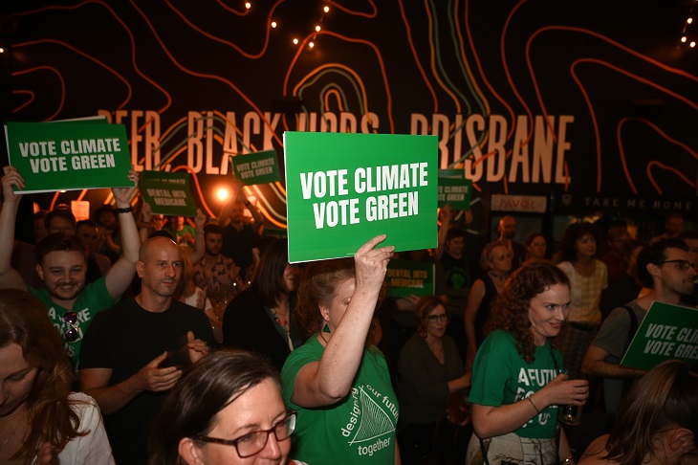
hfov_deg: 73.8
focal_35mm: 24
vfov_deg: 53.1
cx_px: 349
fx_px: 465
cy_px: 232
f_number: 2.8
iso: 400
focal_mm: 24
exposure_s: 1/30
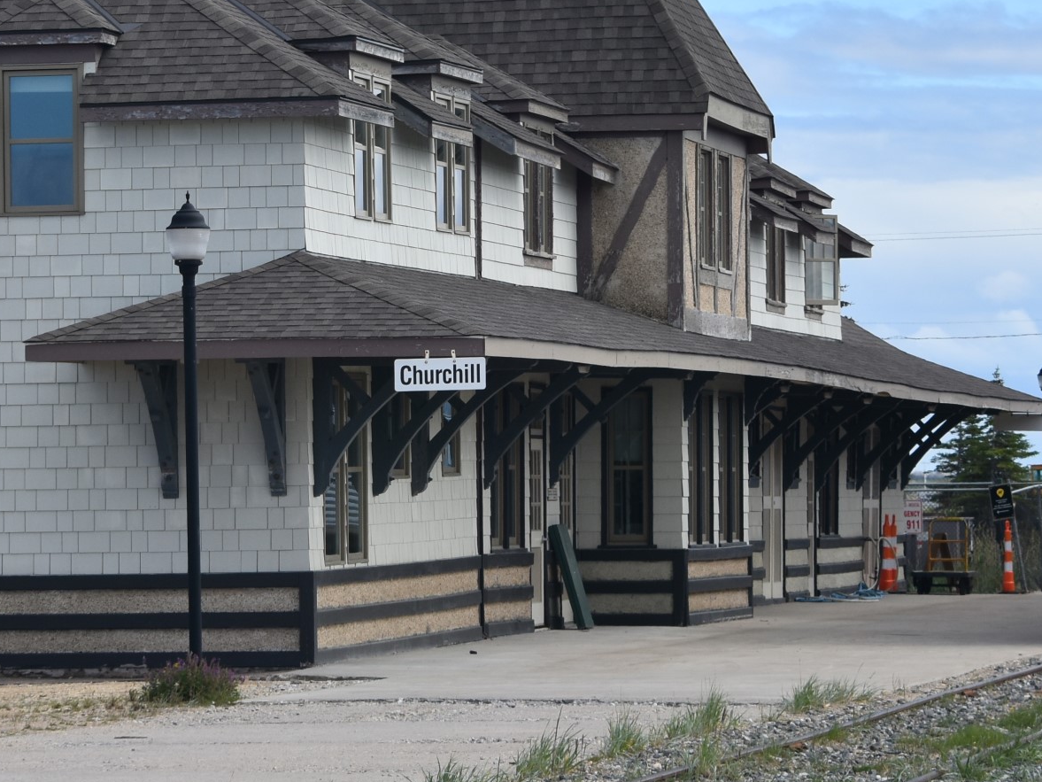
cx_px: 466
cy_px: 226
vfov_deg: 7.3
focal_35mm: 202
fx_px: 6088
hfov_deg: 9.8
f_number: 8
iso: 180
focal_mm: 55
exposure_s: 1/500
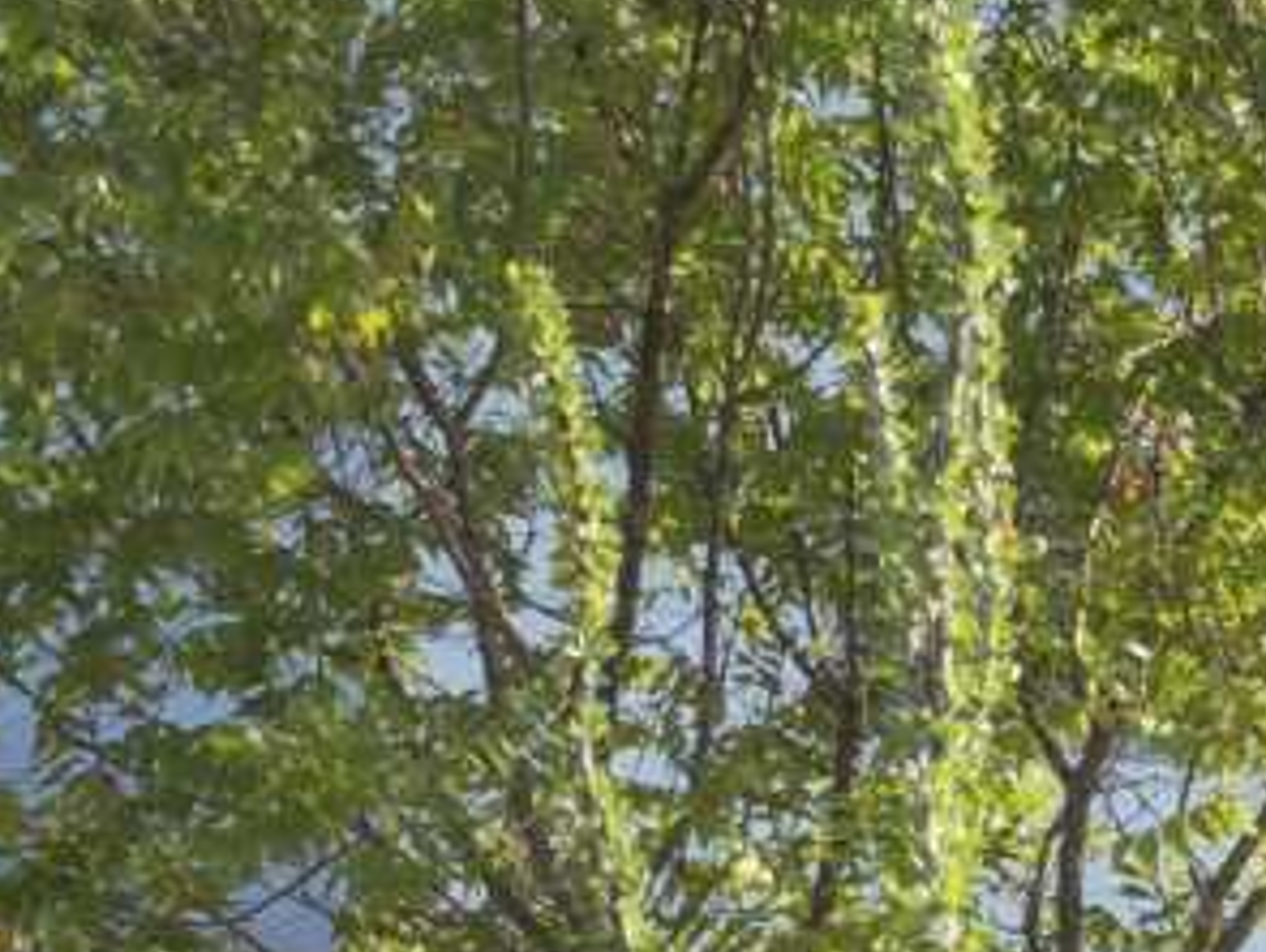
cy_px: 1823
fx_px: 7616
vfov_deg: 6.9
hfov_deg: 8.8
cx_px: 2871
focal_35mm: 208
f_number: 9
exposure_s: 1/200
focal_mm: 15
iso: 200
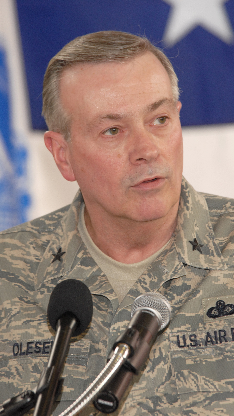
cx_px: 116
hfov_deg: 2.6
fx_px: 5218
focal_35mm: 473
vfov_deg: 4.6
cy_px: 208
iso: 400
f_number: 5.6
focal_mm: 300
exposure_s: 1/60
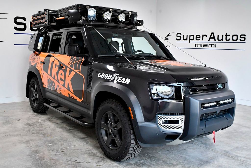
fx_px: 251
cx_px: 126
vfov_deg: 36.9
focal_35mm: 36
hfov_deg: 53.1
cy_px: 84
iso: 2000
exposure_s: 1/800
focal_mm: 24
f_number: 4.5
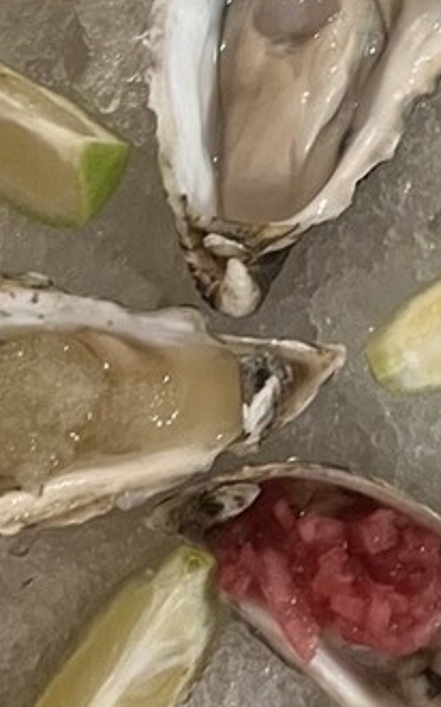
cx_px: 664
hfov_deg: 11.7
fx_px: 2059
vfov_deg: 18.2
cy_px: -197
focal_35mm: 107
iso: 800
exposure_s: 1/29
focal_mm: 5.7
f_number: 1.5
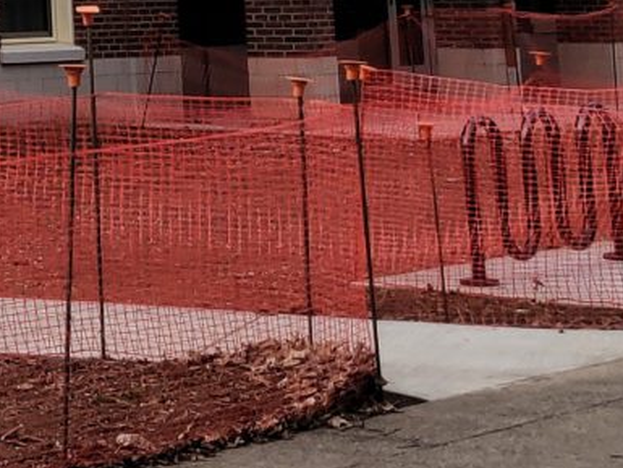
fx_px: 2394
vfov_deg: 10.3
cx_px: -498
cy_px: -479
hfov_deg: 13.3
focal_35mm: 133
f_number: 1.7
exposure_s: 1/1052
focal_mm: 4.25
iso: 100
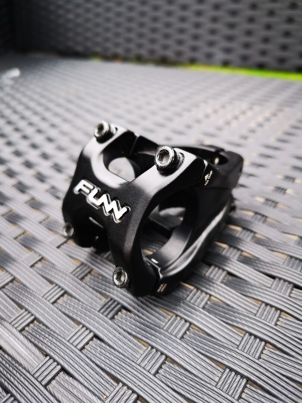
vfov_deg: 65.3
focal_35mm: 27
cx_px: 151
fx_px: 314
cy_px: 202
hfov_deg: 51.4
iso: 200
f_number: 1.8
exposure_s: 1/50
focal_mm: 5.58
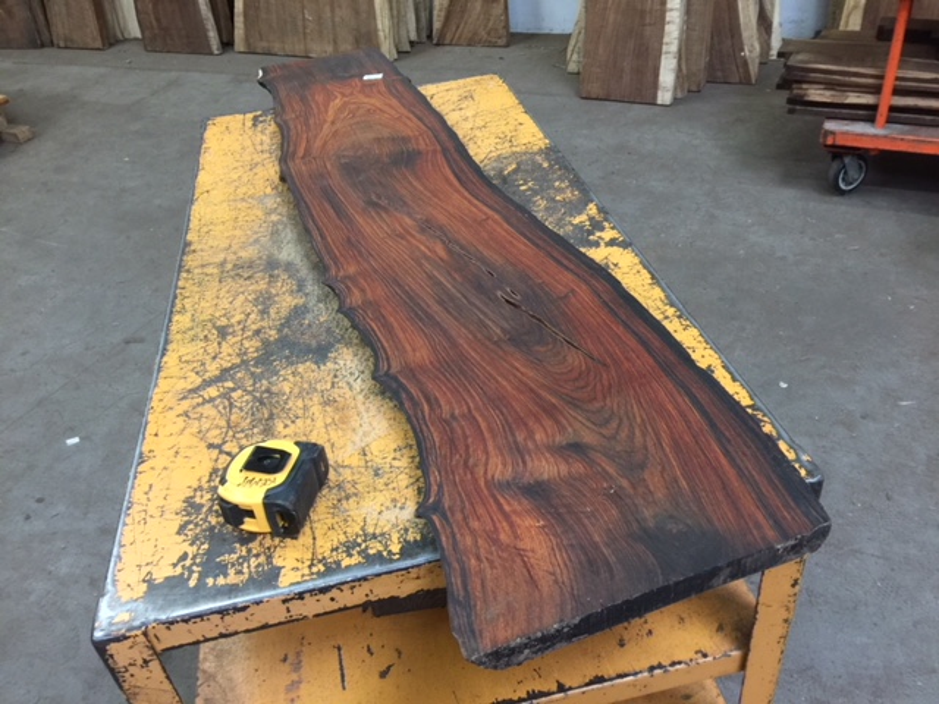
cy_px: 352
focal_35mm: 29
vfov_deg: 48.2
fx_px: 787
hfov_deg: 61.7
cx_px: 470
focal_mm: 4.15
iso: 80
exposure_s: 1/15
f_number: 2.2
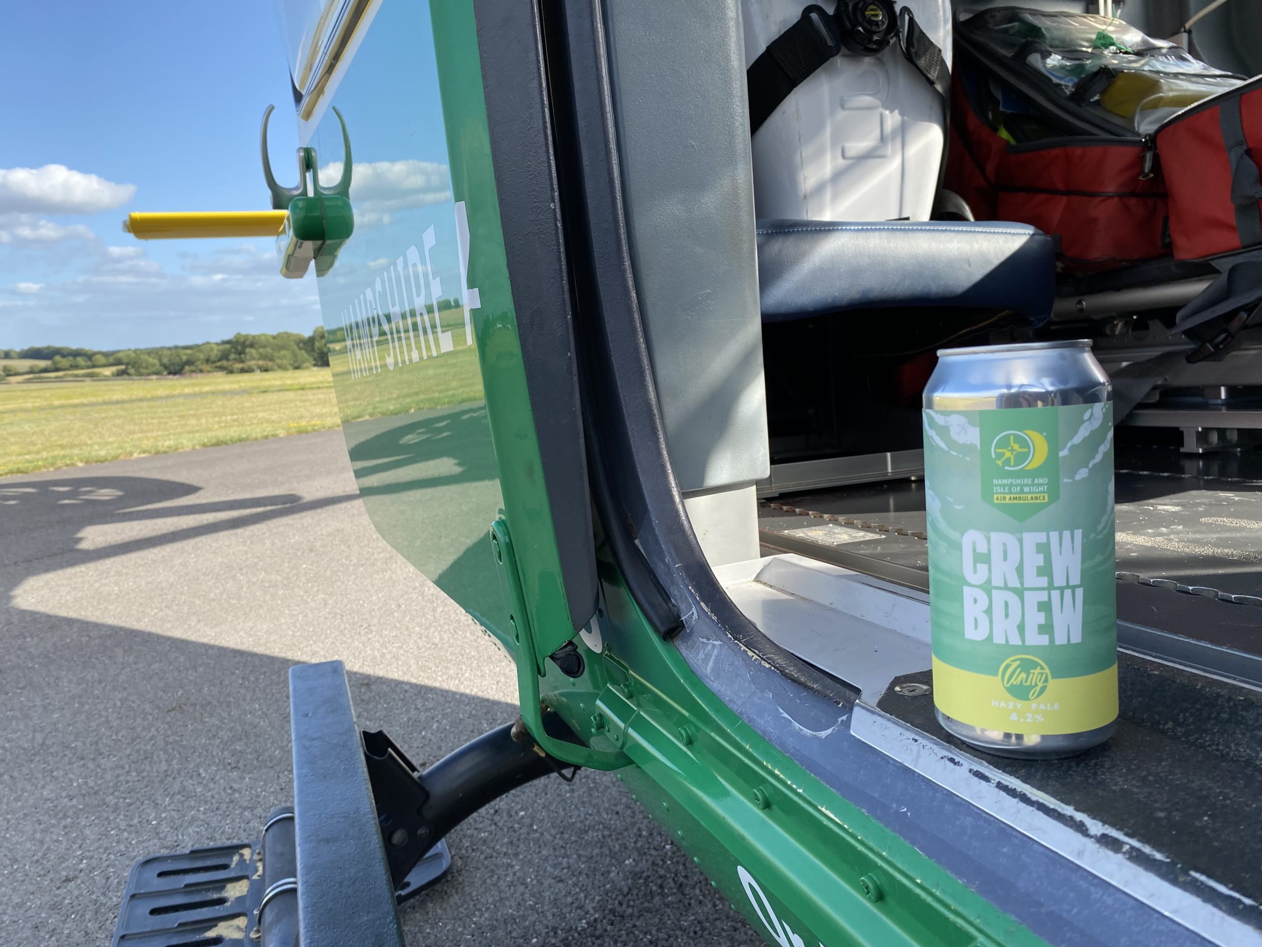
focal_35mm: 26
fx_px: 948
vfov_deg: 53.1
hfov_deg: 67.3
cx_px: 631
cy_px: 474
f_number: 1.8
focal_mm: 4.25
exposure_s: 1/981
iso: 32
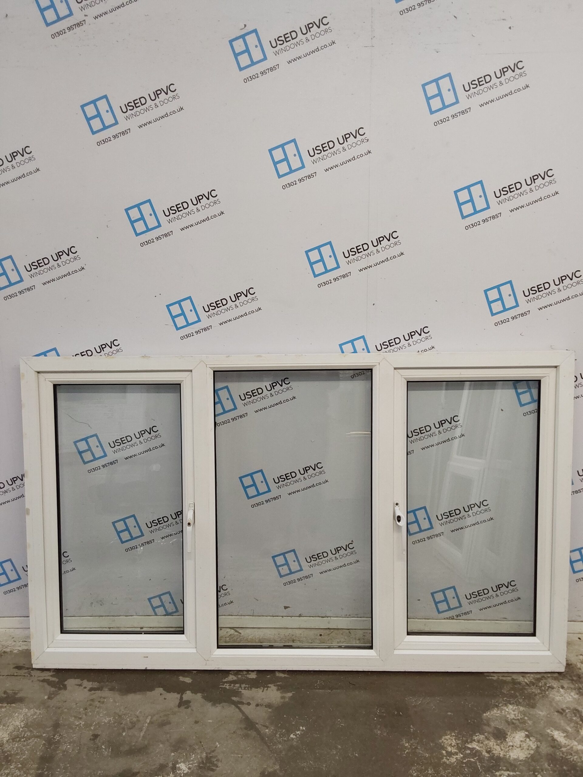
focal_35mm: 28
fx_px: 629
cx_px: 292
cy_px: 388
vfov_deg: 63.4
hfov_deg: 49.7
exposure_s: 1/50
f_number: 1.9
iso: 64
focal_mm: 2.91
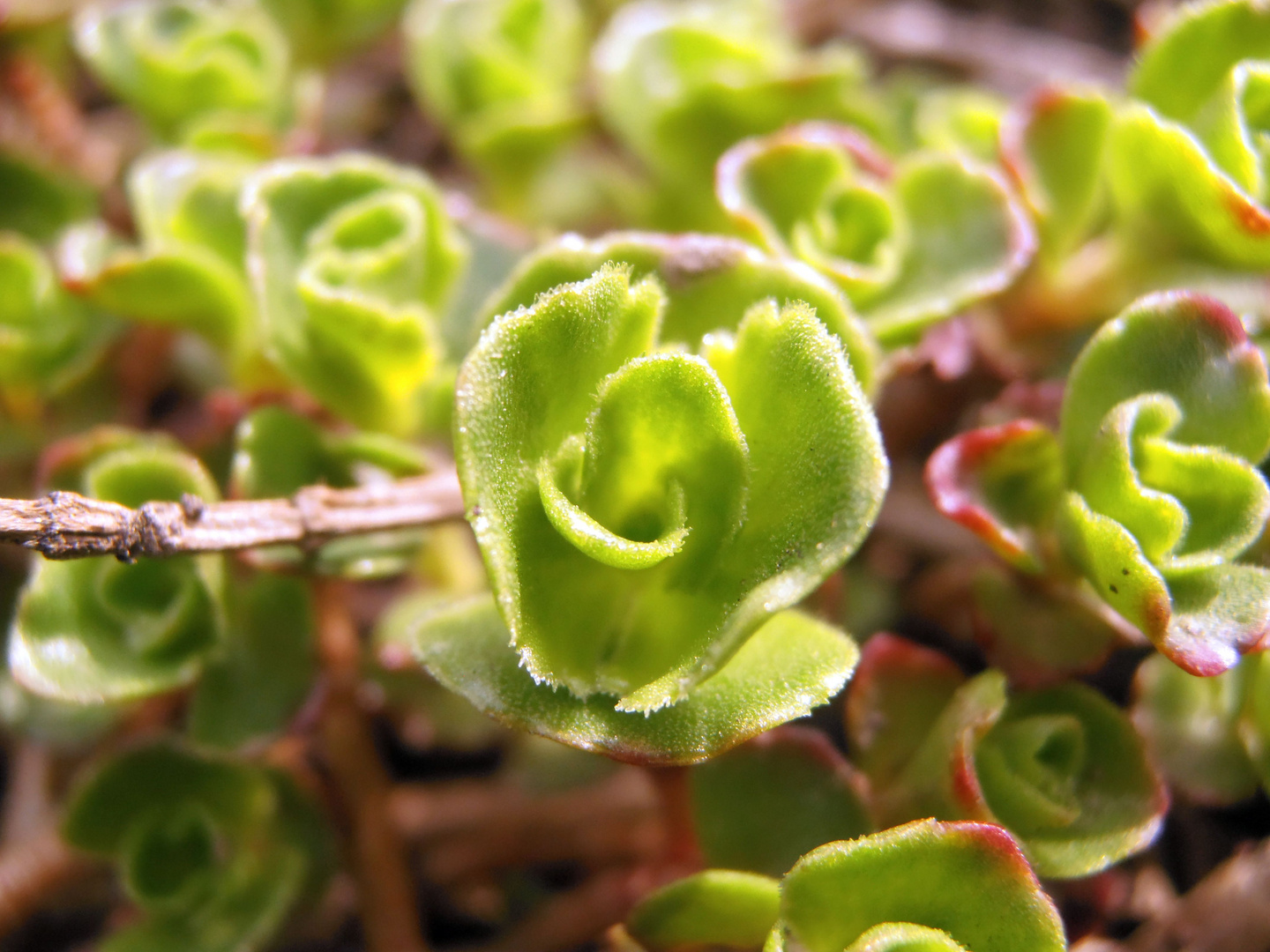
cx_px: 635
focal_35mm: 33
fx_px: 1211
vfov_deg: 42.9
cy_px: 476
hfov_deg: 55.4
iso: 200
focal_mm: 5.93
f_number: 3.6
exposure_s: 1/400
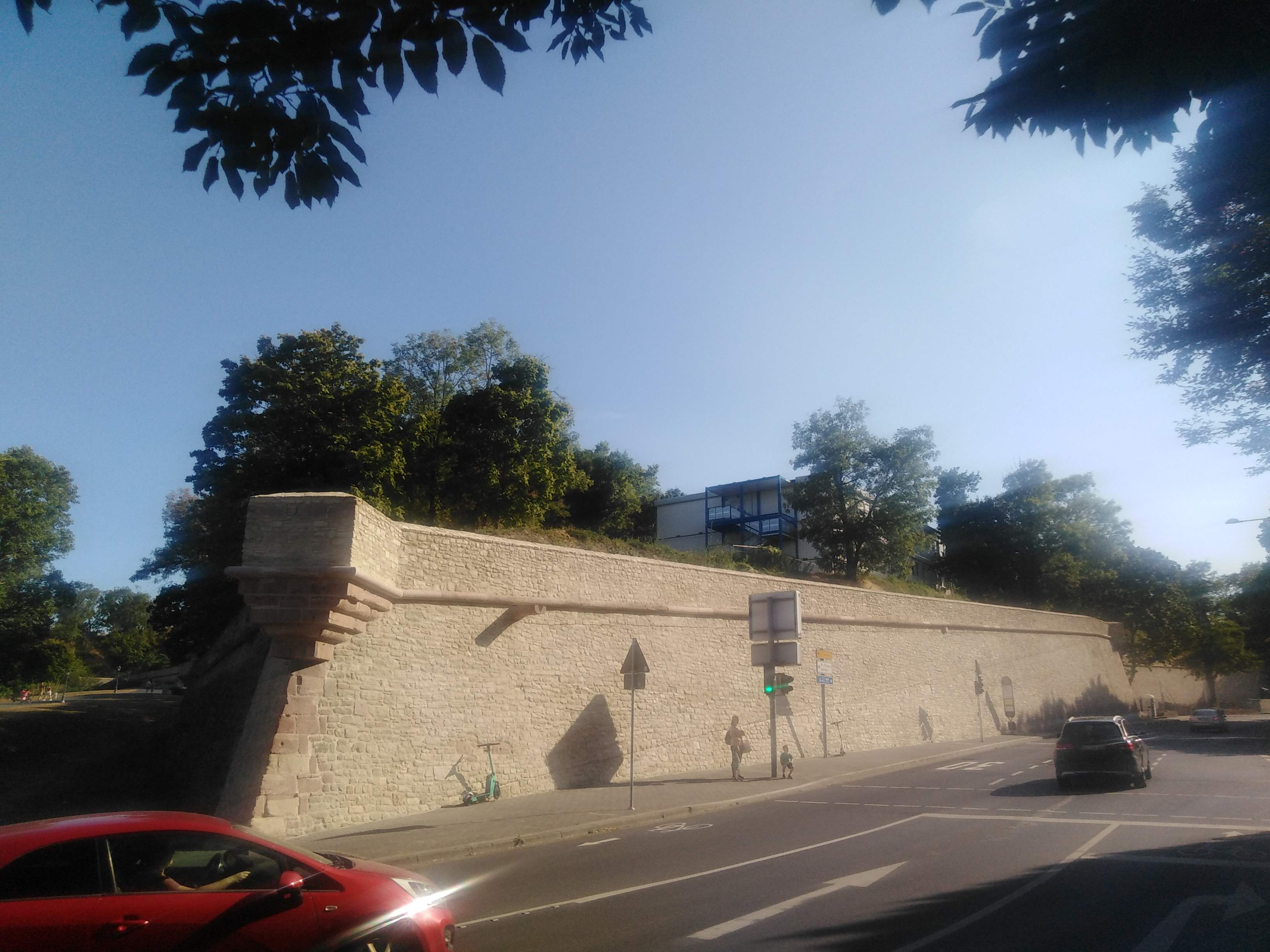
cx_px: 635
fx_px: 954
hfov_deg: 67.3
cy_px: 476
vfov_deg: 53.1
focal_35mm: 26
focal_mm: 3.46
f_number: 2.2
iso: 100
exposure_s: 1/1094
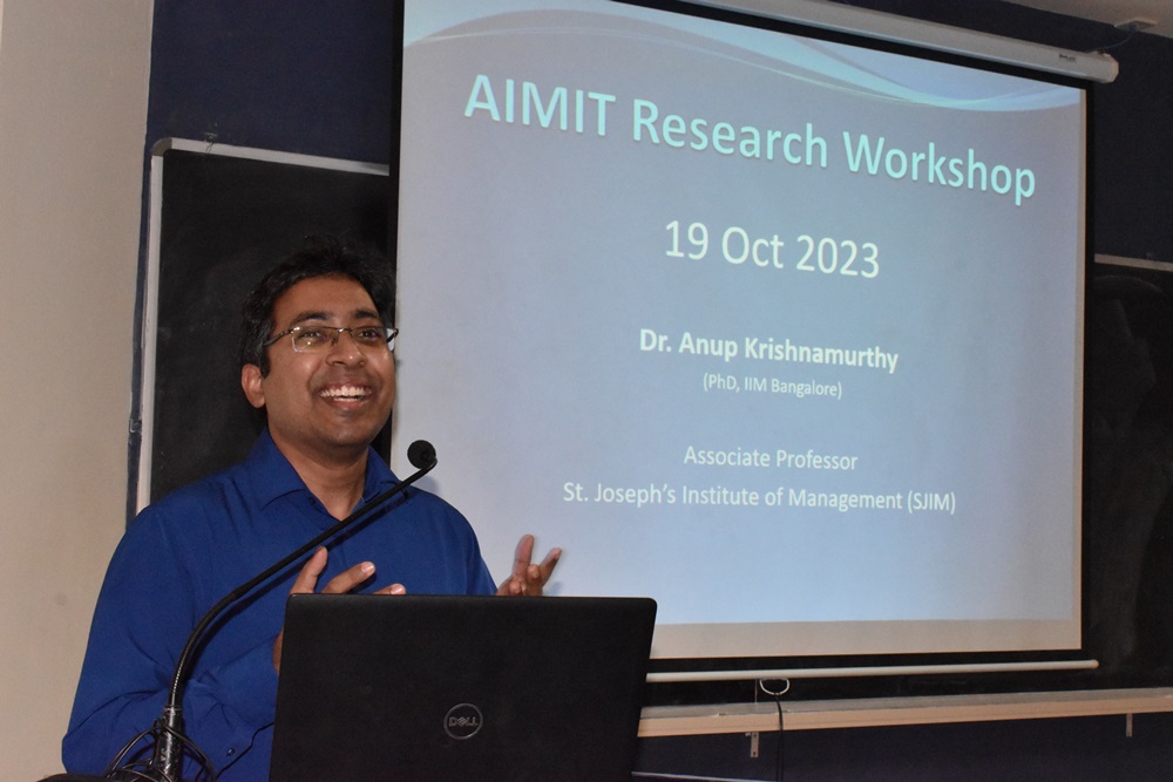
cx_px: 586
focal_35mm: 54
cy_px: 391
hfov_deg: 36.9
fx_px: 1760
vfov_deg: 25.1
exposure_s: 1/100
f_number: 14
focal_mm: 36
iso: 6400
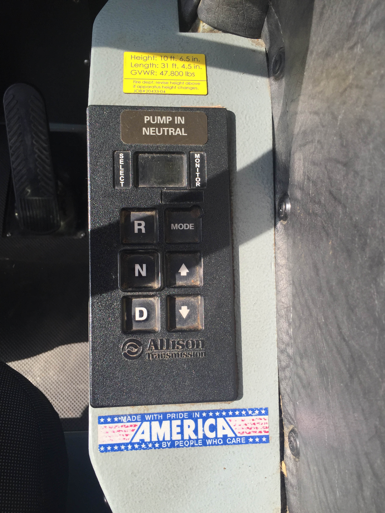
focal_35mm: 29
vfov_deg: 61.7
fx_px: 430
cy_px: 256
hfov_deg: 48.2
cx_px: 192
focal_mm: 4.15
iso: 32
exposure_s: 1/706
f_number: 2.2
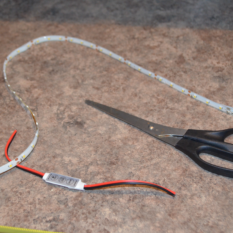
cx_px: 97
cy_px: 117
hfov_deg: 27.7
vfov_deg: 27.7
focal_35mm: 62
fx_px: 472
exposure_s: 1/60
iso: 2000
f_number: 4.8
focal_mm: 32
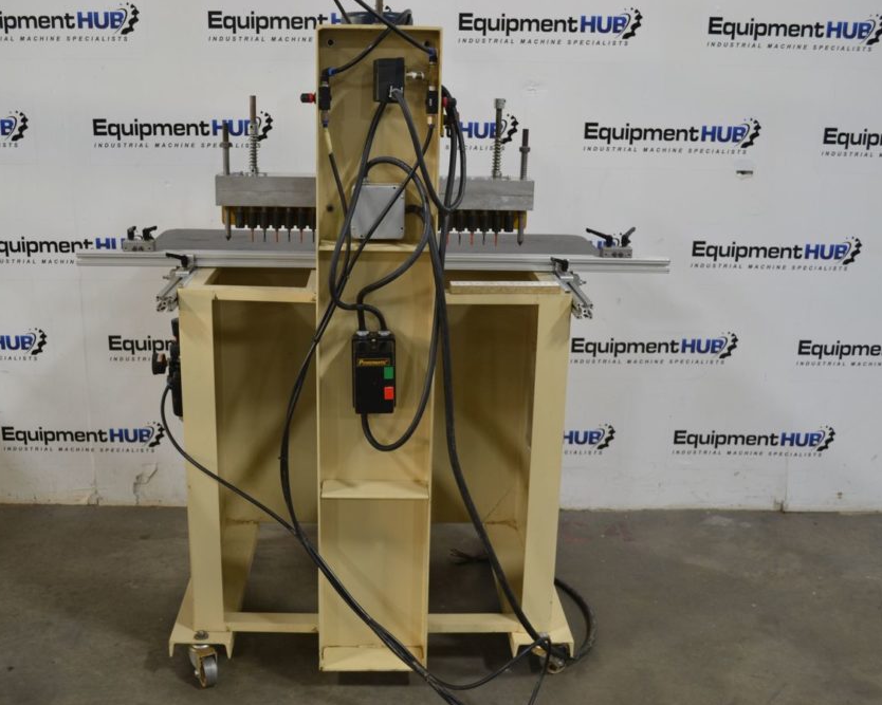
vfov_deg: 39.2
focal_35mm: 38
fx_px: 992
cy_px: 357
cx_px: 396
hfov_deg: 47.9
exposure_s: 1/40
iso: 400
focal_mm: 22
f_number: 3.8
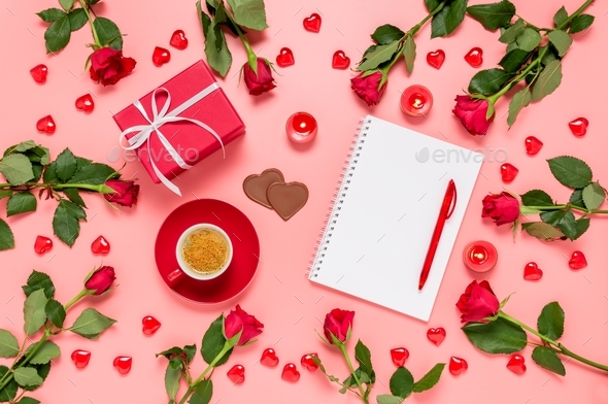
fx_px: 709
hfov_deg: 46.4
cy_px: 202
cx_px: 304
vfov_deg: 31.8
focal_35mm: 42
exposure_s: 1/4
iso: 100
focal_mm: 28
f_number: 8
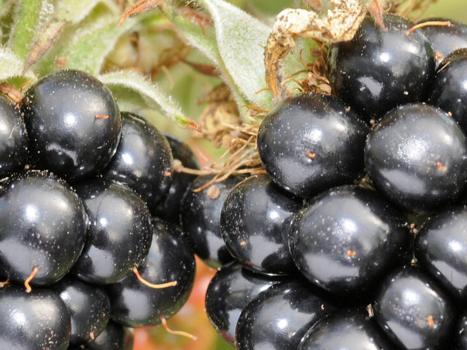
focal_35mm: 427
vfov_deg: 3.5
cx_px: 271
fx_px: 5766
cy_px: 249
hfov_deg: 4.6
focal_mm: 105
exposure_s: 1/50
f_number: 14
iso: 400
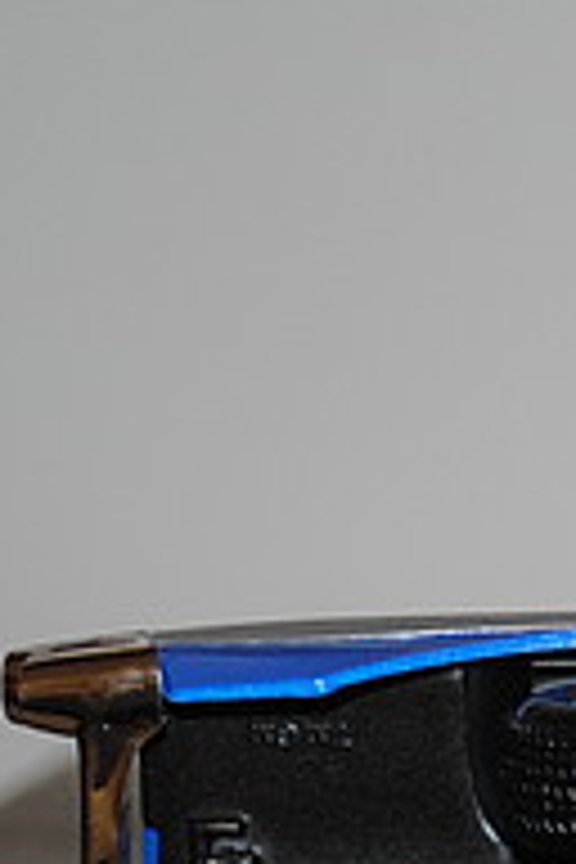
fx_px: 6000
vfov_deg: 8.2
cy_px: 902
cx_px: 1429
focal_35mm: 250
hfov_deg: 5.3
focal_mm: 40
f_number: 5.3
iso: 400
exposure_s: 1/60
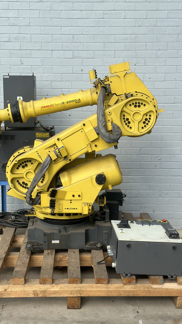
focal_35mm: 53
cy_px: 162
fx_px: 455
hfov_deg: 22.6
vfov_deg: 39.2
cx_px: 73
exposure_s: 1/2667
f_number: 1.78
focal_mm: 6.86
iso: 80
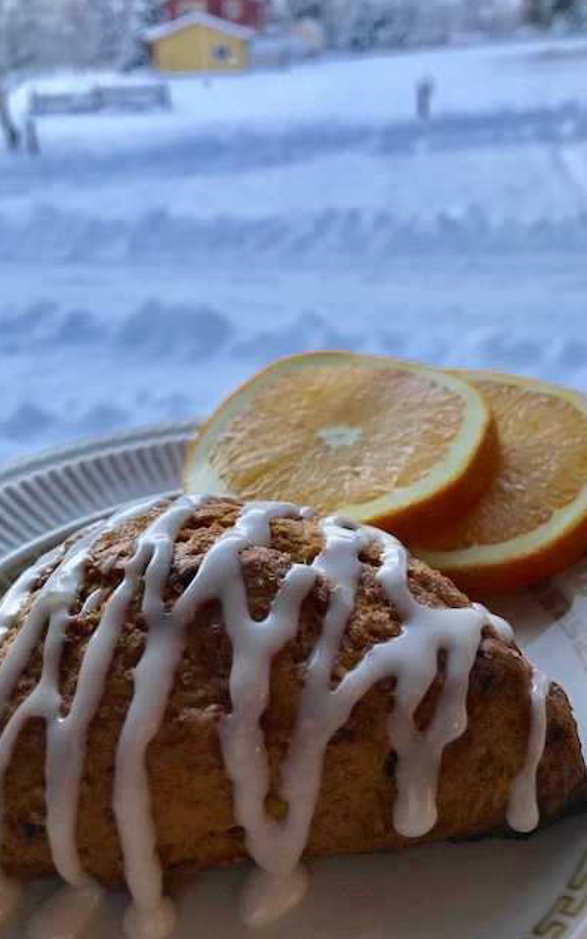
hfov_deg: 41.8
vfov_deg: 62.9
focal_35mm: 30
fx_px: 767
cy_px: 469
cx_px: 326
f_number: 1.8
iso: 20
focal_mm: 3.99
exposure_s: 1/160
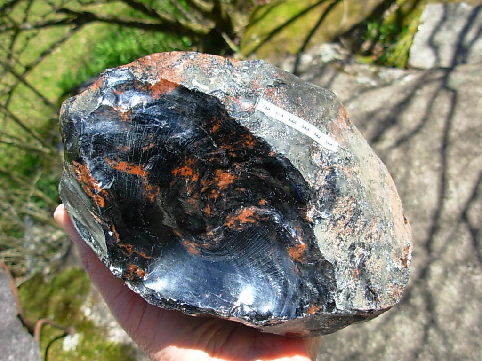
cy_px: 180
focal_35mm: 38
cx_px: 241
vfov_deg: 37.7
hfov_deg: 49.0
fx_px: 529
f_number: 2.9
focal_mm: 6.3
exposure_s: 1/483
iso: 50
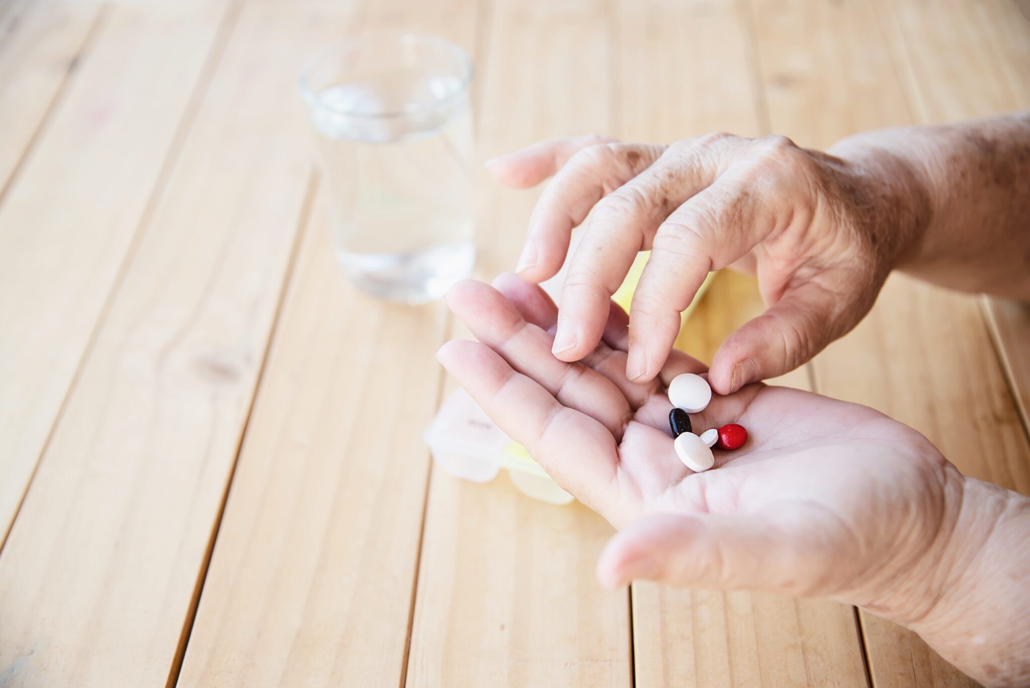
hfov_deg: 36.2
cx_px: 515
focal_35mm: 55
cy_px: 344
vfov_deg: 24.6
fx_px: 1574
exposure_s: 1/160
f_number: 4
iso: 200
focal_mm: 55
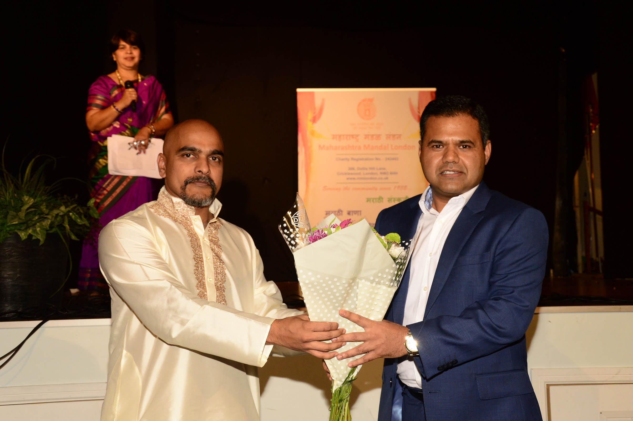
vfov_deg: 28.0
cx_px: 316
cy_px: 210
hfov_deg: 41.1
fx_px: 843
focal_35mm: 48
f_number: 7.1
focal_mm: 32
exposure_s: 1/160
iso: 800
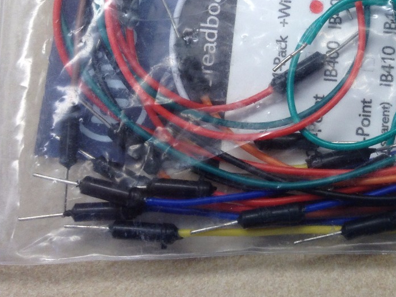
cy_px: 18
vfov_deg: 20.0
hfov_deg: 26.6
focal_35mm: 72
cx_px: 309
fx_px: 824
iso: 64
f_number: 2.4
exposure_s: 1/60
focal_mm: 4.28
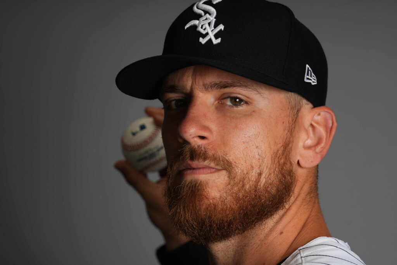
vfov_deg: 8.9
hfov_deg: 13.2
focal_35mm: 155
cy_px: 132
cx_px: 198
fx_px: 1709
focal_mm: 155
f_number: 8
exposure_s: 1/250
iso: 200
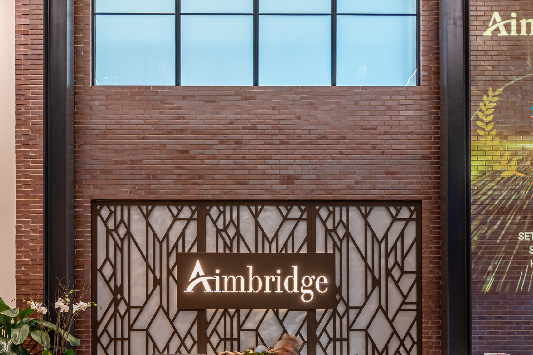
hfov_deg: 45.4
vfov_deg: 31.2
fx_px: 637
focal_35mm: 43
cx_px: 237
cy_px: 173
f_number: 10
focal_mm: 21
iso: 400
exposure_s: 1/5
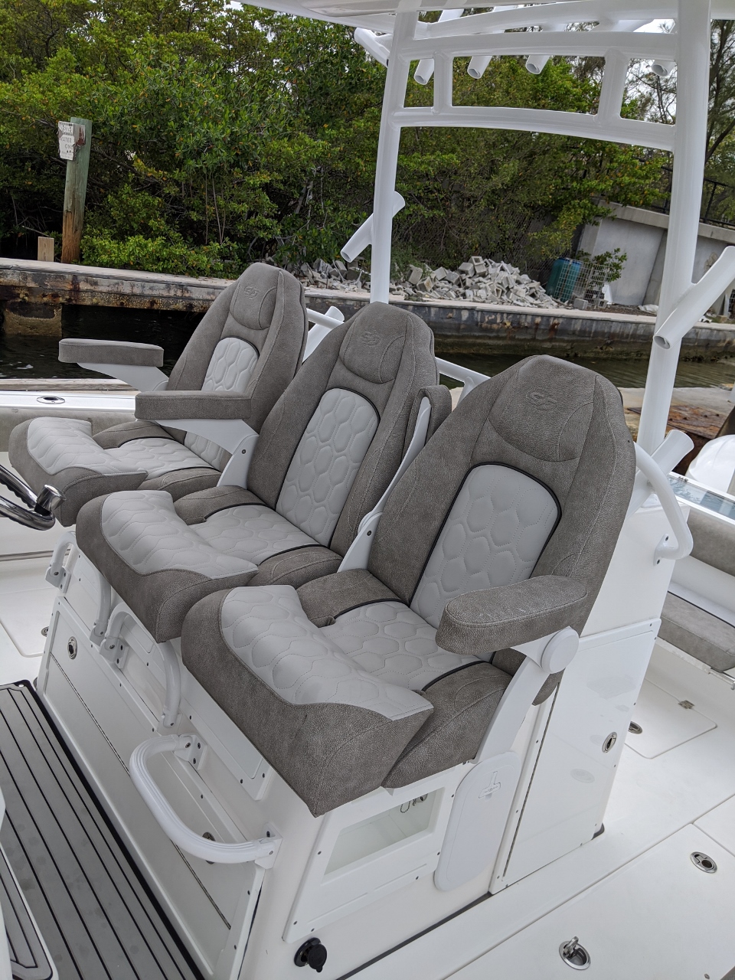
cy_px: 490
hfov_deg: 51.4
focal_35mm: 27
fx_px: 764
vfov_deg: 65.3
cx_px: 368
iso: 58
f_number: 1.8
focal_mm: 4.44
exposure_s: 1/2347
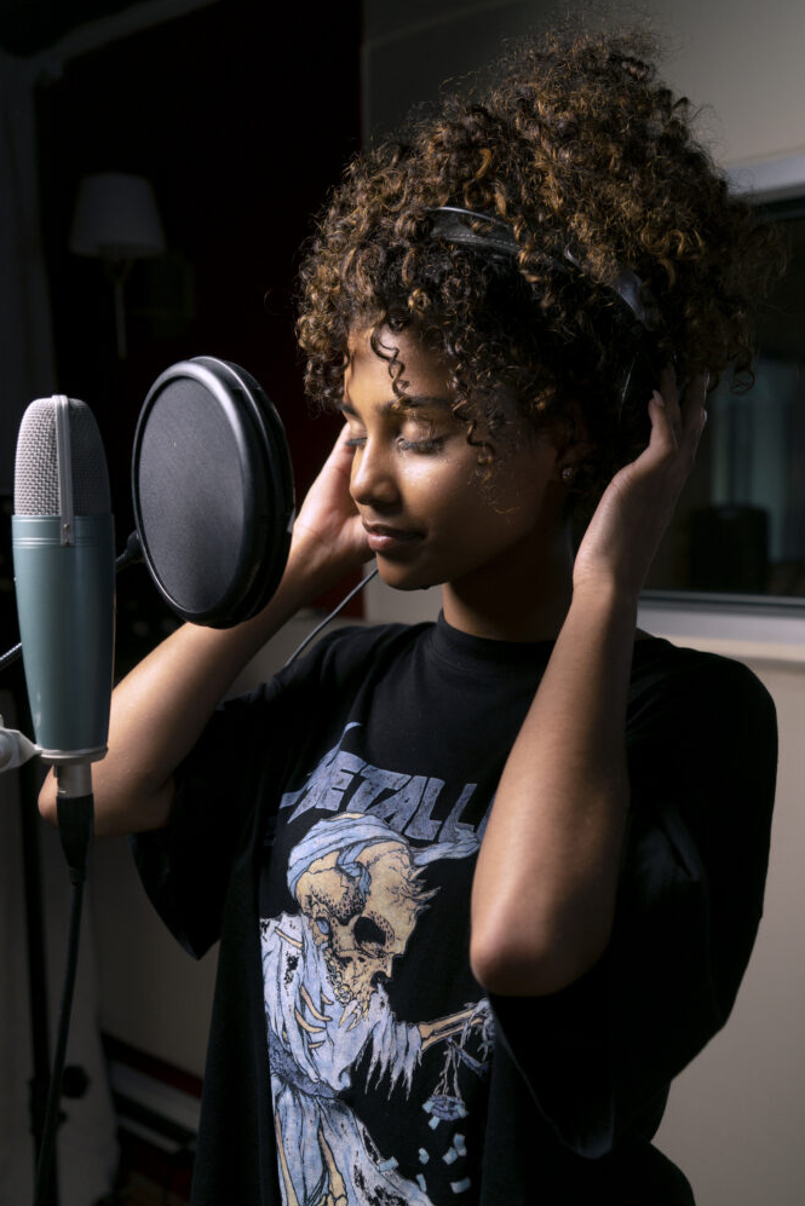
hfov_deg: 35.1
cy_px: 613
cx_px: 396
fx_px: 1274
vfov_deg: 50.7
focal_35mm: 38
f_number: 4
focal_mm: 37
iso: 250
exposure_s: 1/100
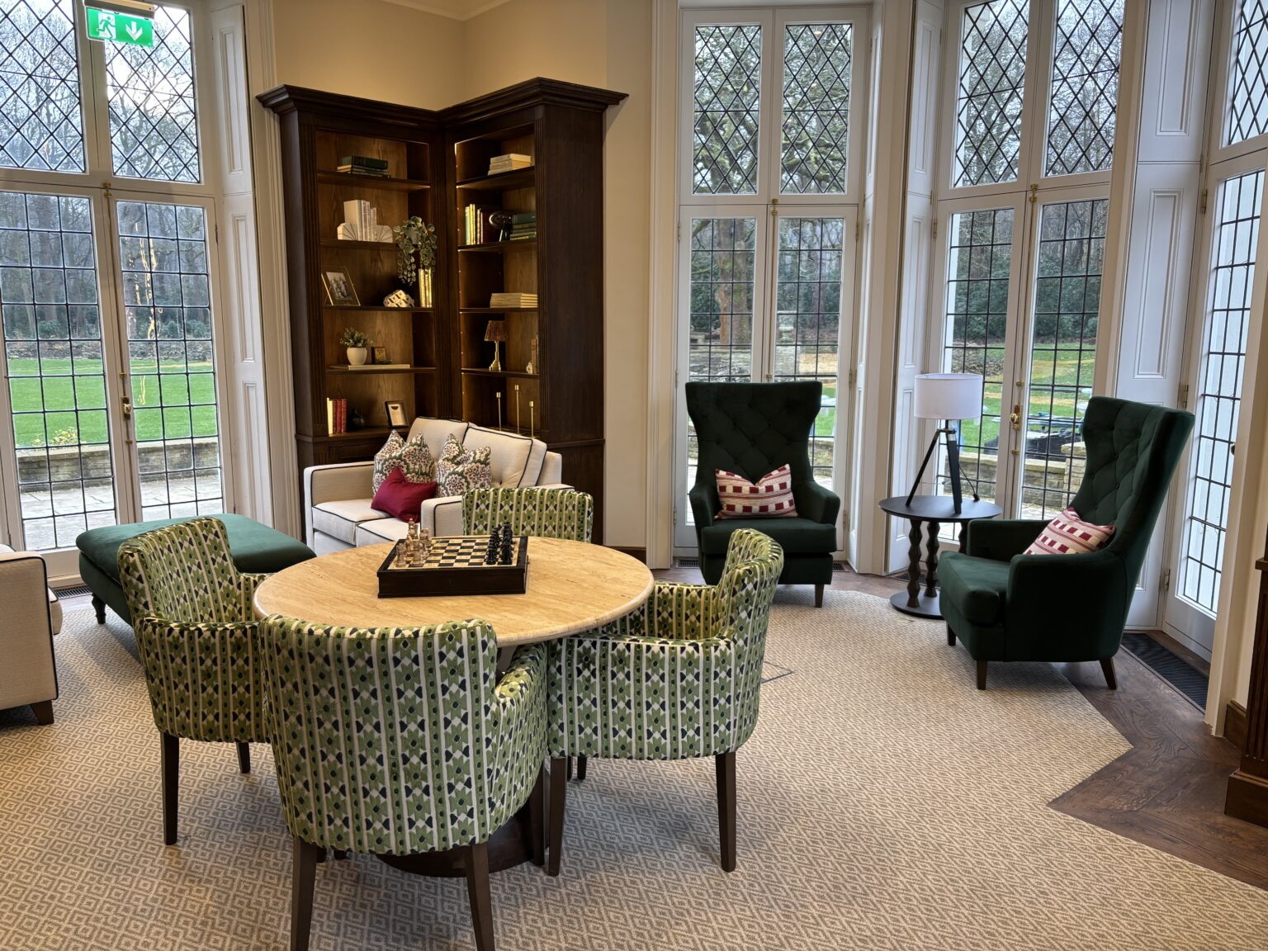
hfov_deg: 67.3
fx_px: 952
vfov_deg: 53.1
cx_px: 634
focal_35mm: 26
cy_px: 476
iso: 64
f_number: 1.6
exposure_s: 1/50
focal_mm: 5.96
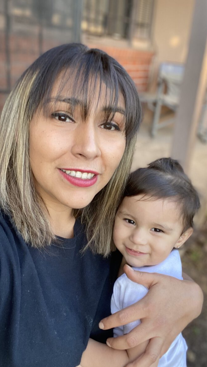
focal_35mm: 33
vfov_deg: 59.5
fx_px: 322
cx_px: 97
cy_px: 185
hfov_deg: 35.6
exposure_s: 1/116
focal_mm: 2.71
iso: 100
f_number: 2.2
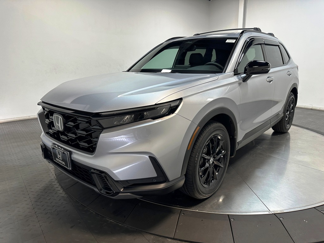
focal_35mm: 24
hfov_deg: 71.6
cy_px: 122
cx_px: 162
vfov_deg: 56.8
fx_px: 225
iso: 250
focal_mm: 6.86
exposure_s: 1/60
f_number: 1.78
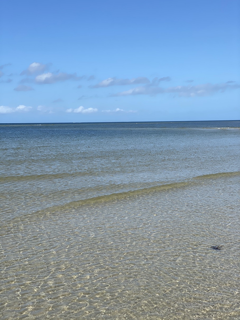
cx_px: 120
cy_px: 160
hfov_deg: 28.0
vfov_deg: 36.8
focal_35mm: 52
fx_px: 481
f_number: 2
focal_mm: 6
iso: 20
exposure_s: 1/2398
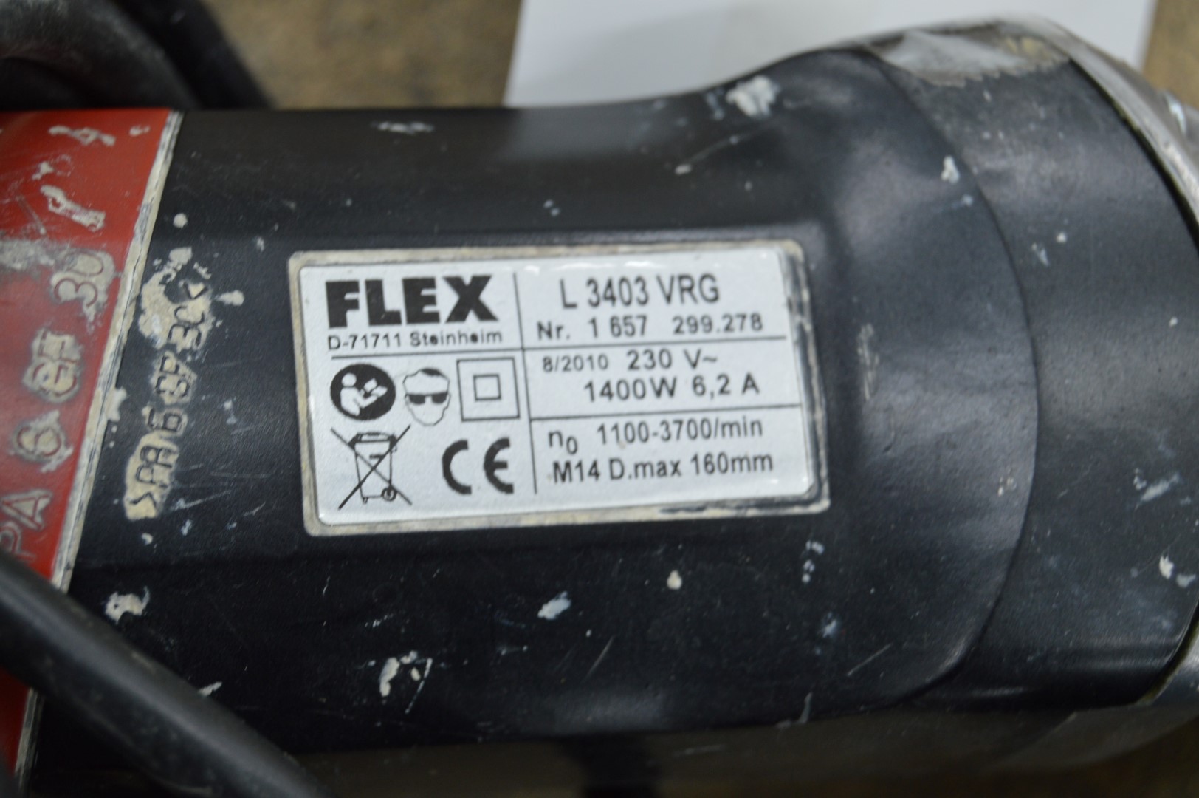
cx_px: 600
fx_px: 2745
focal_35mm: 82
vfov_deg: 16.5
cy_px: 399
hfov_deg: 24.6
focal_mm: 55
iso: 640
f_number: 5.6
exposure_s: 1/60
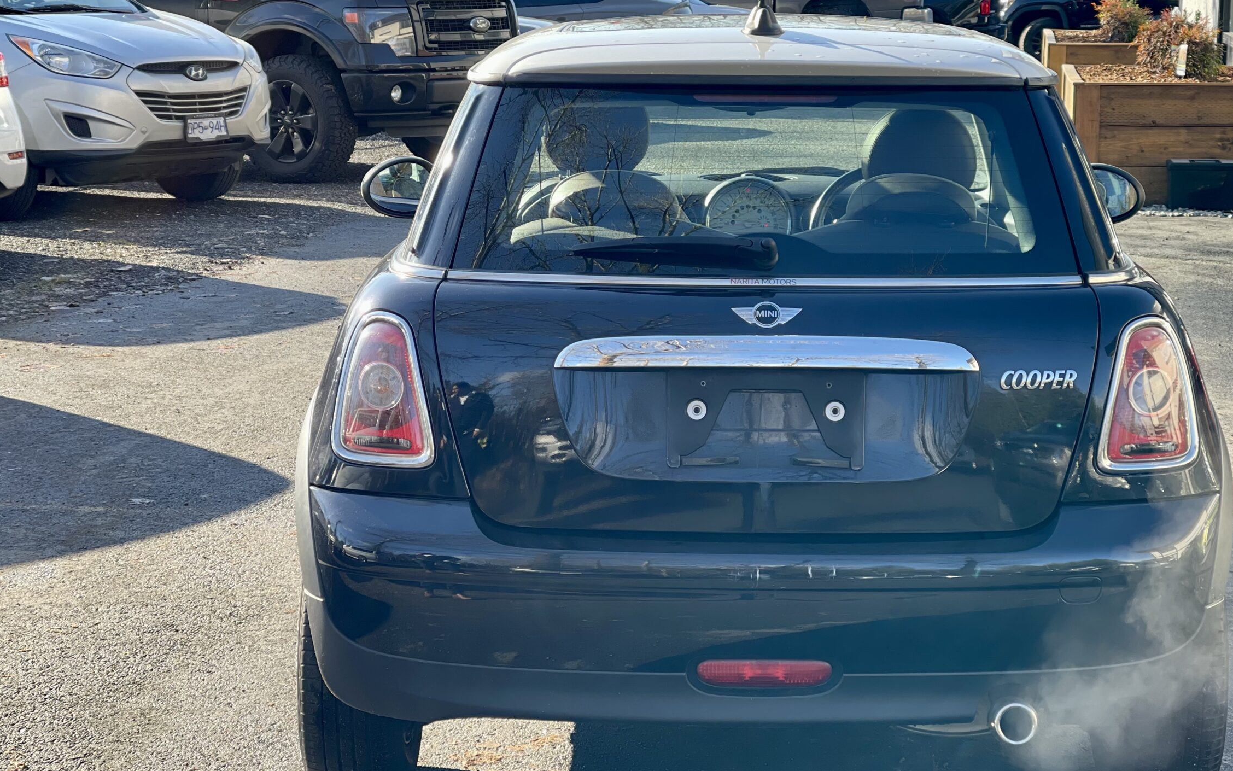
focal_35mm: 77
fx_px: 2588
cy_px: 359
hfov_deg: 26.8
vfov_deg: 16.9
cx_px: 698
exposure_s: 1/133
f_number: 2.2
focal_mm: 7.5
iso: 20
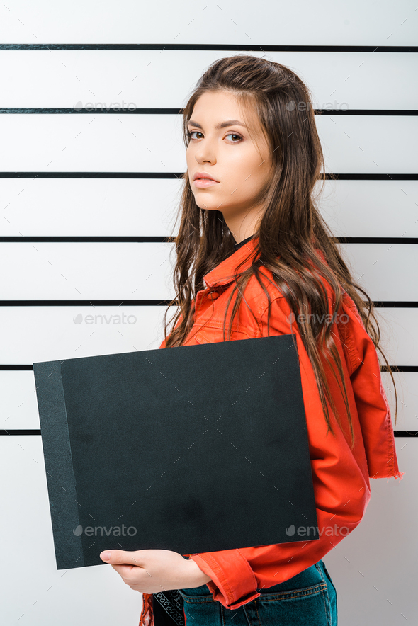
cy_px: 313
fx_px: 3045
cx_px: 209
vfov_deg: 11.7
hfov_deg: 7.9
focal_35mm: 175
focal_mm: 175
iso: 100
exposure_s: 1/200
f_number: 8
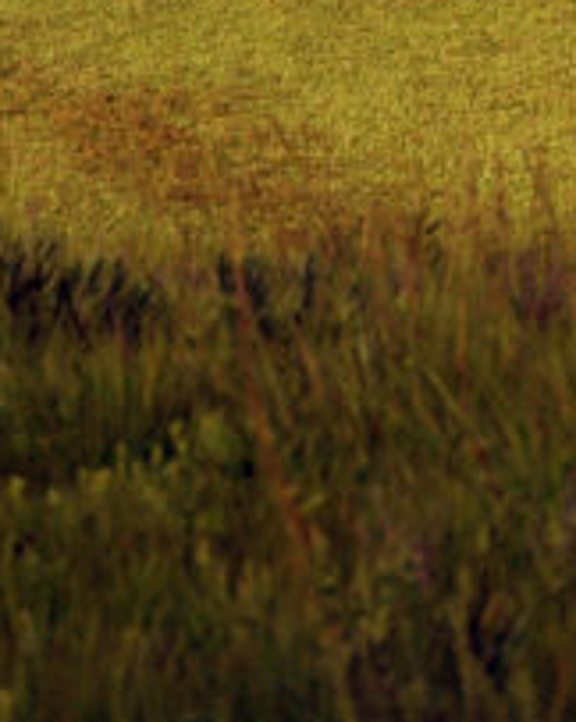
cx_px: 167
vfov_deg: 3.9
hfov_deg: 3.1
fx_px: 10607
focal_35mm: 497
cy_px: -432
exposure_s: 1/320
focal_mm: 70
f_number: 5.6
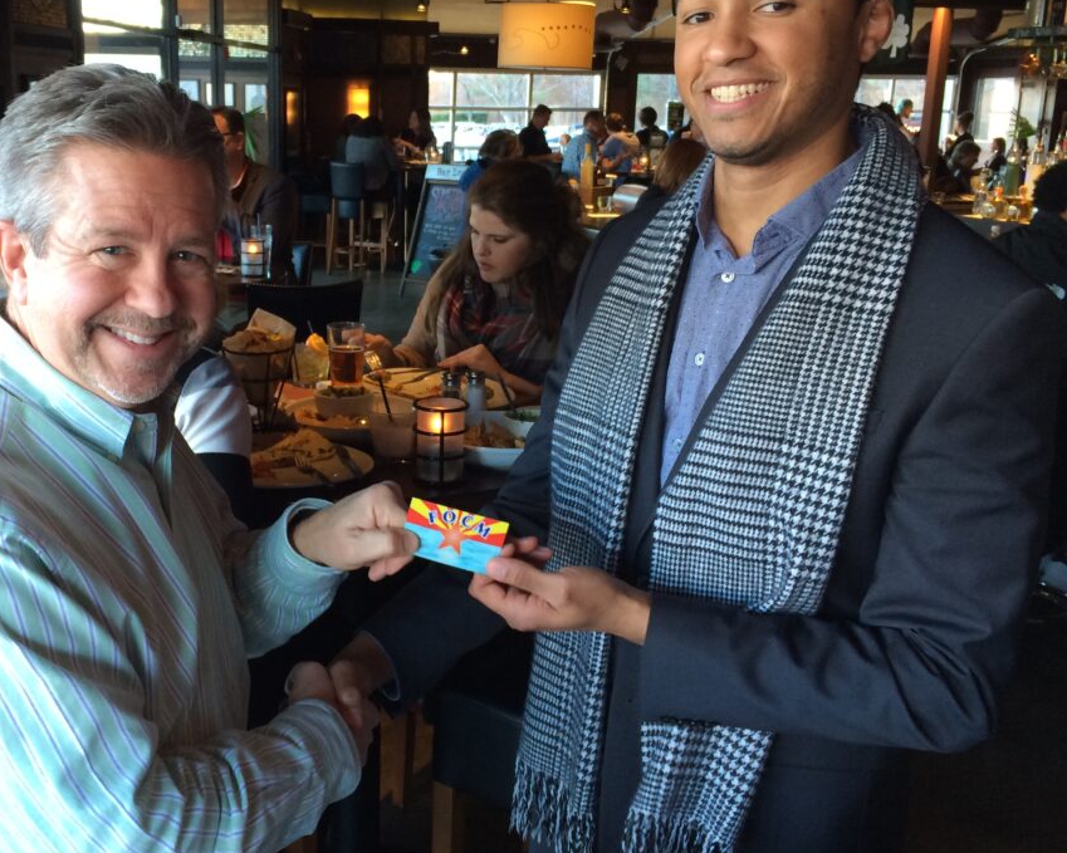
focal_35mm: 40
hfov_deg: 45.4
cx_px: 395
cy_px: 408
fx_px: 1263
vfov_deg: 37.3
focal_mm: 4.15
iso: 64
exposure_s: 1/30
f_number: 2.2
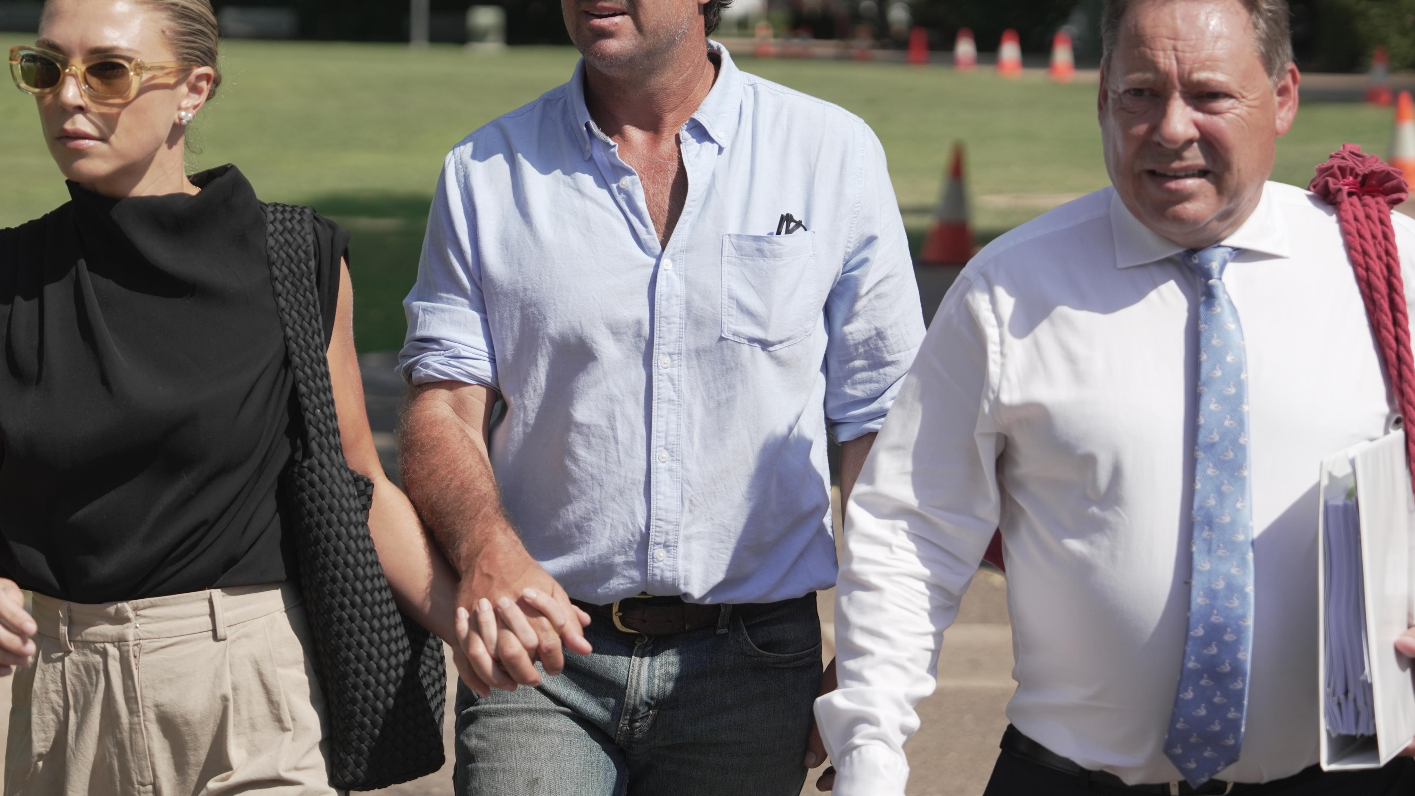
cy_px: 285
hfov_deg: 23.6
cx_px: 584
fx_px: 3377
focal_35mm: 90
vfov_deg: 13.4
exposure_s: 1/8000
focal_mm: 70
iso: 320
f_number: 2.8
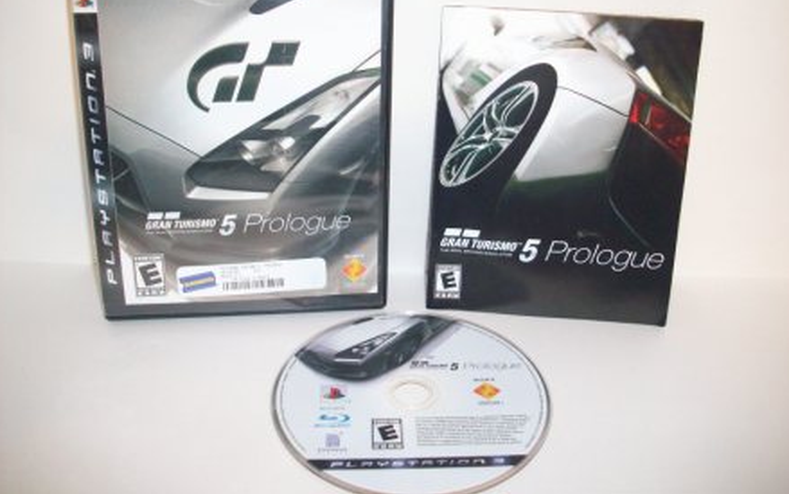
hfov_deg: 49.3
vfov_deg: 31.9
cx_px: 395
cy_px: 194
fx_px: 861
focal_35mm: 40
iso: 160
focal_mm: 6.2
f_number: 2.8
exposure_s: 1/45
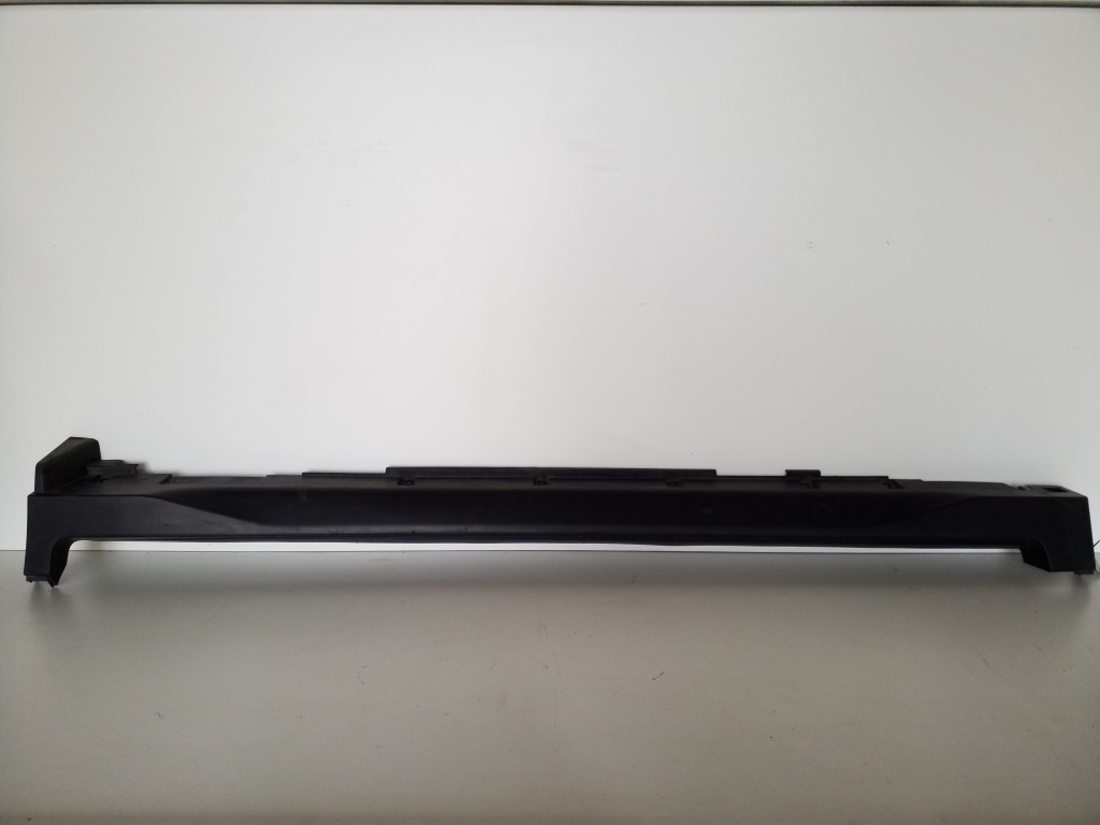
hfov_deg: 65.3
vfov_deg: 51.4
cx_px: 550
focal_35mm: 27
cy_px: 412
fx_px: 858
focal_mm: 3.6
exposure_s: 1/100
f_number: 1.9
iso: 80
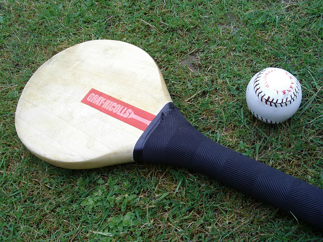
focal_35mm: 38
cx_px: 162
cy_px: 121
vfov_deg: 37.7
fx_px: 355
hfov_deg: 49.0
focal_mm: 5.8
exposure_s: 1/80
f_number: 4.8
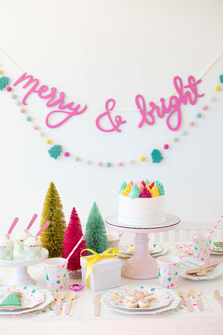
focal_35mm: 52
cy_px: 168
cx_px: 112
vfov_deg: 37.9
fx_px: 488
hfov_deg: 25.8
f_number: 4
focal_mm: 35
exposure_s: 1/60
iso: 200
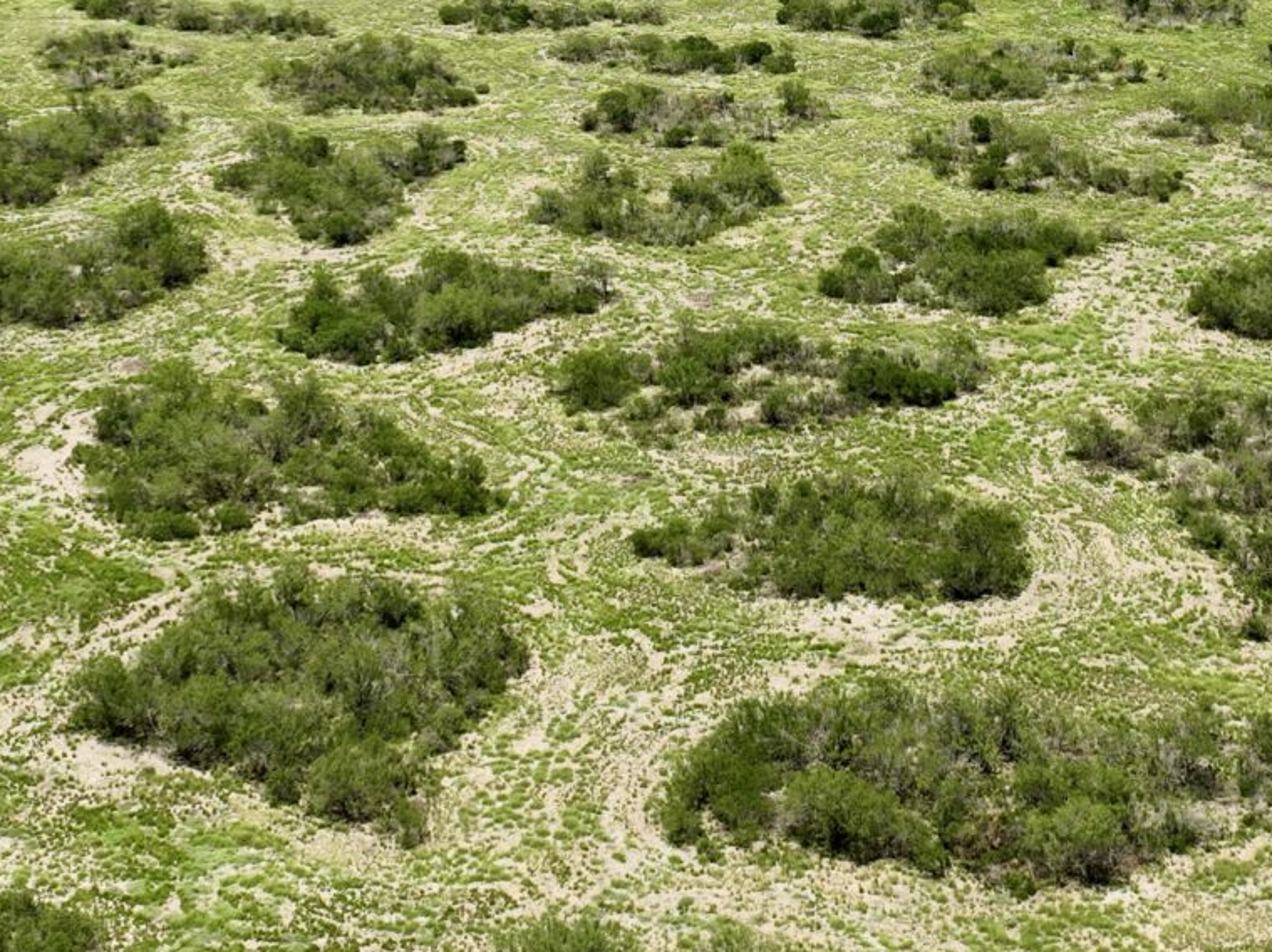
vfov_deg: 17.9
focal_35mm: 81
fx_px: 2974
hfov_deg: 24.0
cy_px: 99
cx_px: 855
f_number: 4
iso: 100
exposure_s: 1/60
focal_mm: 12.29
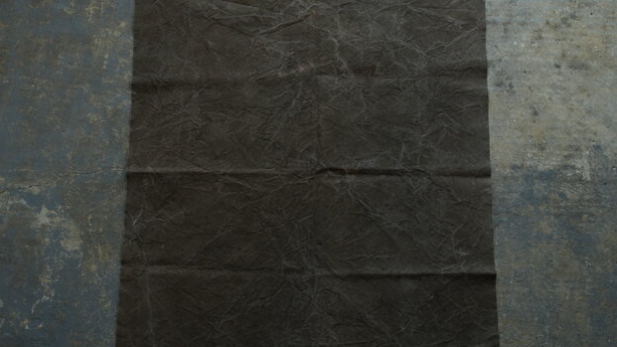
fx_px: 671
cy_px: 180
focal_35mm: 41
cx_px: 309
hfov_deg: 49.4
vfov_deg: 29.0
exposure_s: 1/25
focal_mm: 25.4
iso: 800
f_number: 13
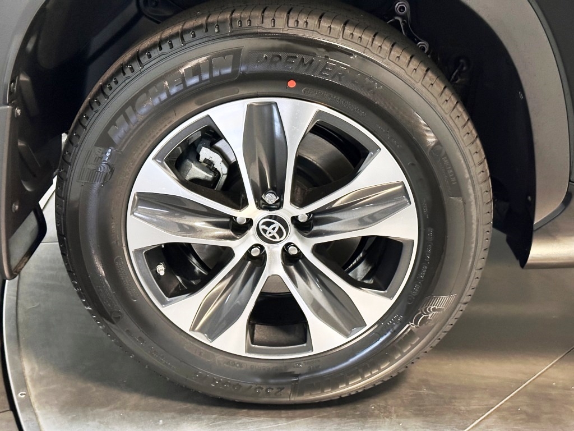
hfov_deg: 39.7
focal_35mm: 48
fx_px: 796
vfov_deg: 30.3
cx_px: 287
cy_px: 216
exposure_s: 1/30
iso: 640
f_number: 1.78
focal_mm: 6.86
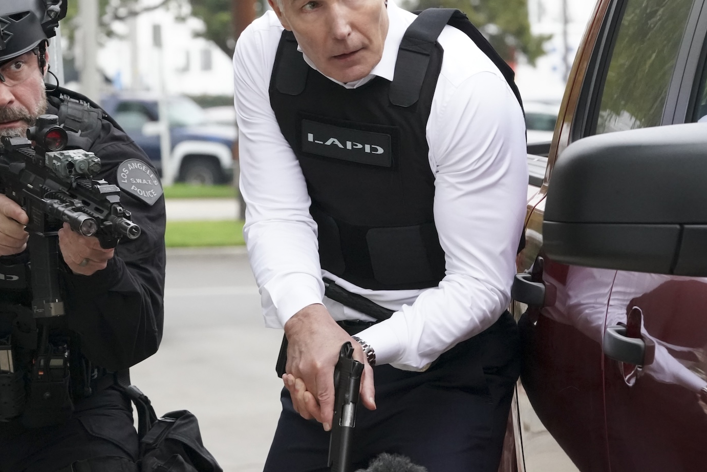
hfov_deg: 7.4
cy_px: 178
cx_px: 263
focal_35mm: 278
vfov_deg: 4.9
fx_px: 5460
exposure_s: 1/500
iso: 8000
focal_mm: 192
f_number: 13
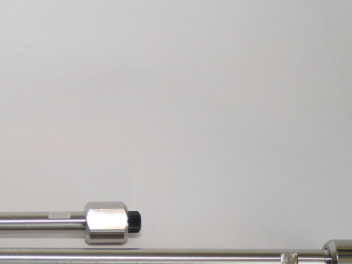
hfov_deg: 20.2
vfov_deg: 15.7
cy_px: 229
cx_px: -23
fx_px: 946
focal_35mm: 93
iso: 100
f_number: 3.5
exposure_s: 1/100
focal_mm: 14
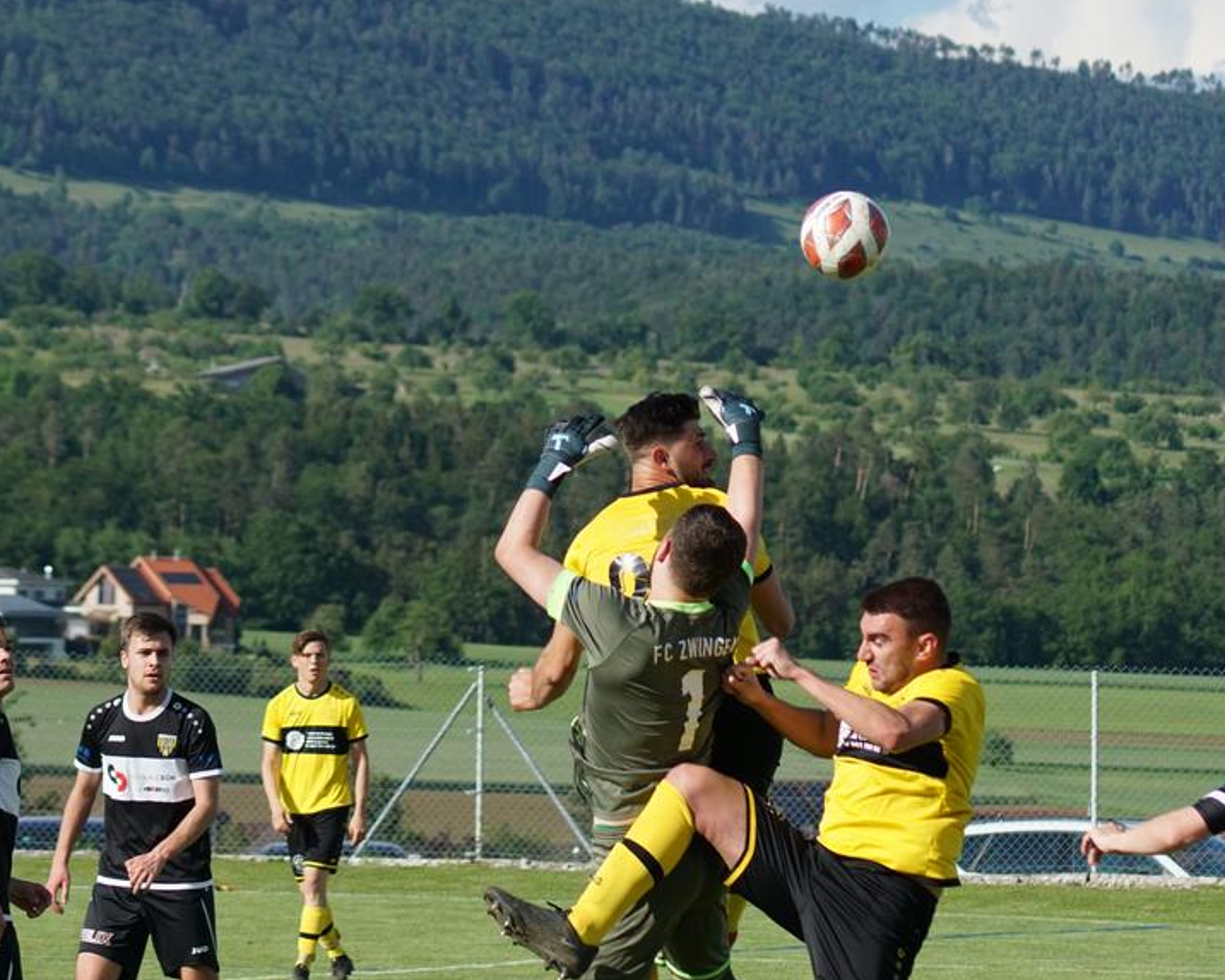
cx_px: 612
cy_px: 351
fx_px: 8122
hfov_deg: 8.6
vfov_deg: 6.9
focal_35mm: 224
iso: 400
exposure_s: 1/2000
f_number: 5
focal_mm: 100
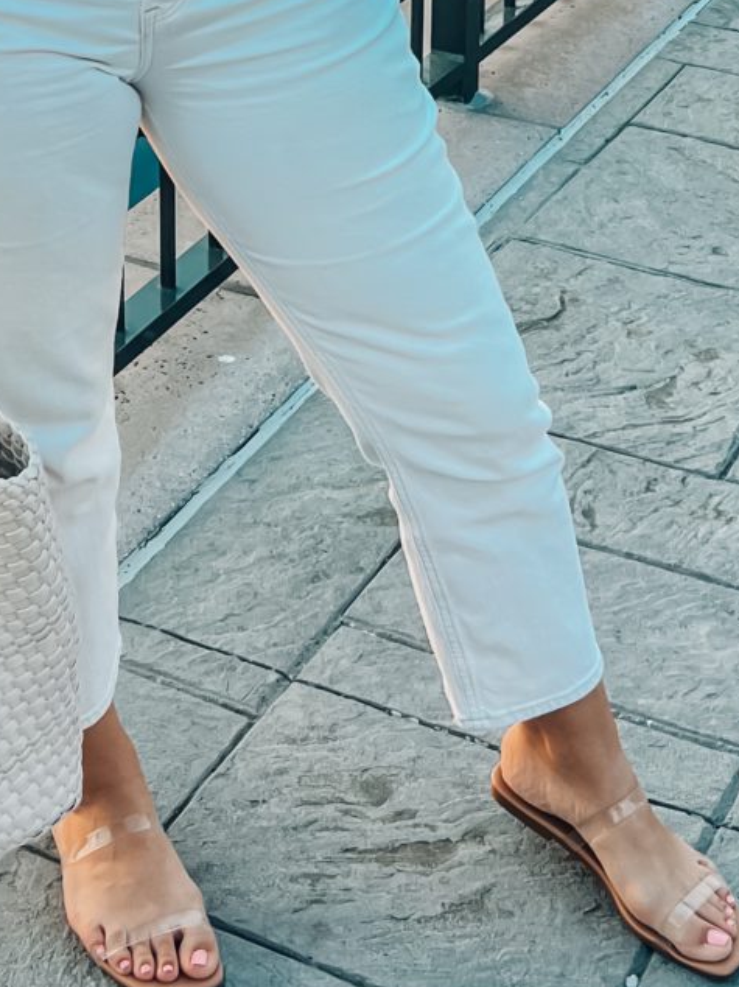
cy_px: -171
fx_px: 2393
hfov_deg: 17.4
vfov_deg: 21.7
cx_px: 152
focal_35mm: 84
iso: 50
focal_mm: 5.7
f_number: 1.5
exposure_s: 1/170
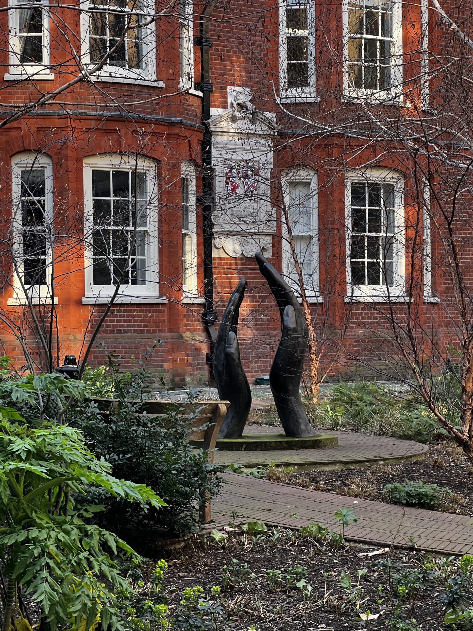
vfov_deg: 25.3
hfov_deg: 19.1
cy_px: 316
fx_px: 1403
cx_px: 236
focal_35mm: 77
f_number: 2.8
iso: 125
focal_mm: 9
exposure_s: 1/122
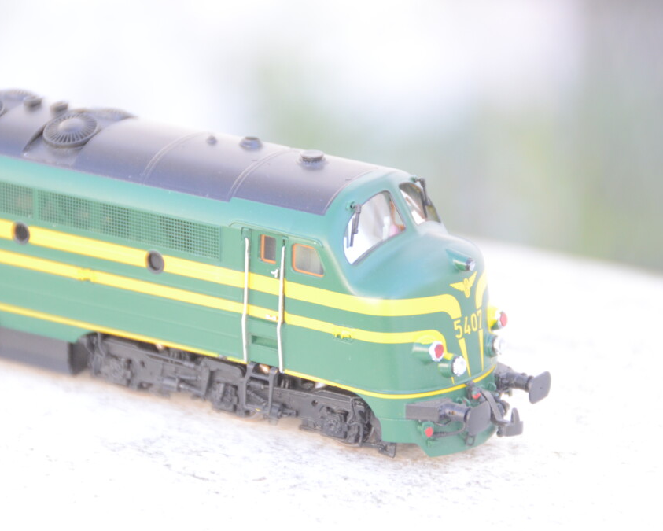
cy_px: 266
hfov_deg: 6.7
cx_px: 320
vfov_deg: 5.3
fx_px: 5692
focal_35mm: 290
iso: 1600
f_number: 5.6
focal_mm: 170
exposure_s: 1/250
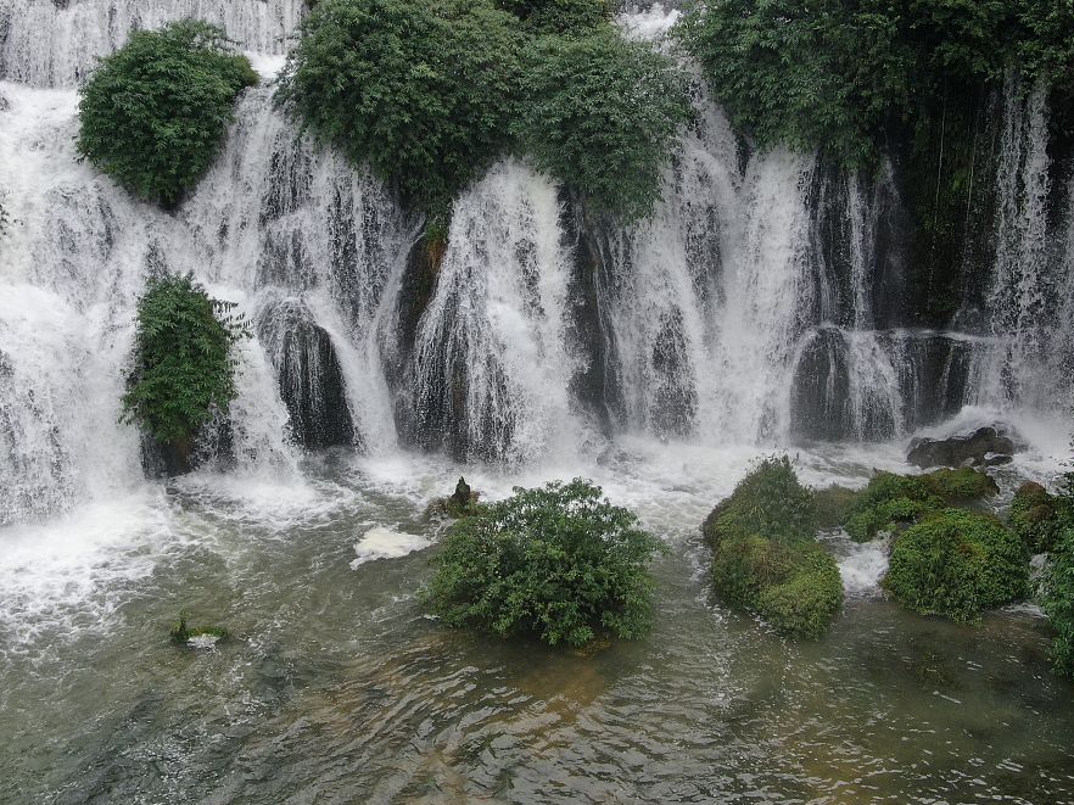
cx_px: 516
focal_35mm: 49
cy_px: 313
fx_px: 1520
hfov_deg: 38.9
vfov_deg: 29.6
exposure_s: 1/400
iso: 110
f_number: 3.3
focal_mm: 6.21
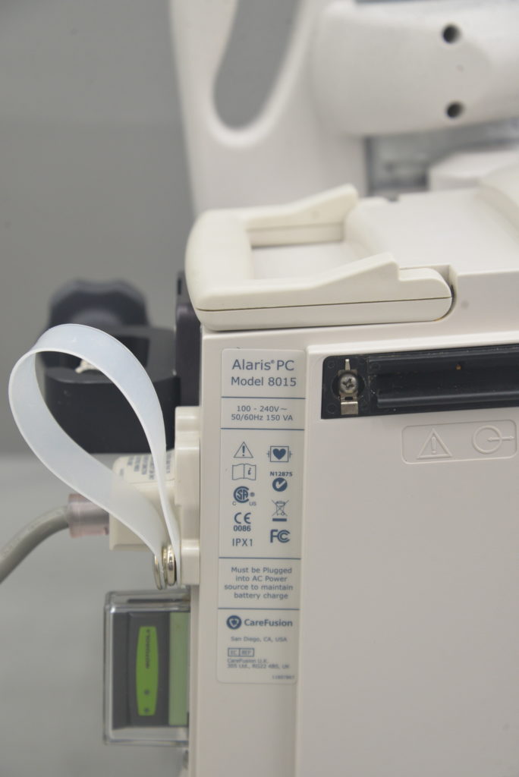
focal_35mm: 85
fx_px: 1836
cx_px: 260
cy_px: 388
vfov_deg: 23.9
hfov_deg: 16.1
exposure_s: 1/80
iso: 1600
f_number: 7.1
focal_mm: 85
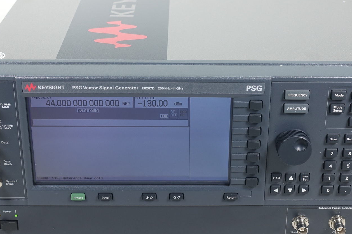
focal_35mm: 70
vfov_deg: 19.4
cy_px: 73
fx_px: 684
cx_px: 198
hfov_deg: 28.8
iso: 125
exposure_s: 1/80
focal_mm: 15.94
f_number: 4
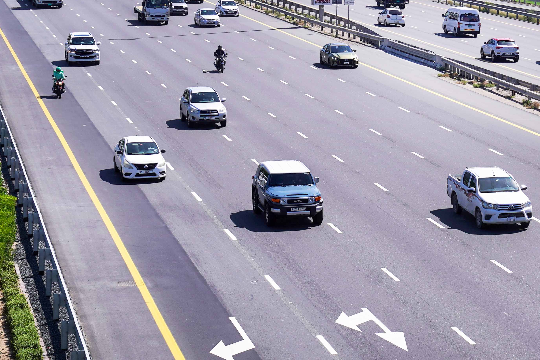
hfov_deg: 16.0
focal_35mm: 127
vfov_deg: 10.8
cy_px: 77
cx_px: 467
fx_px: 1905
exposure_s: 1/800
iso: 100
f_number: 6.3
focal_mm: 58
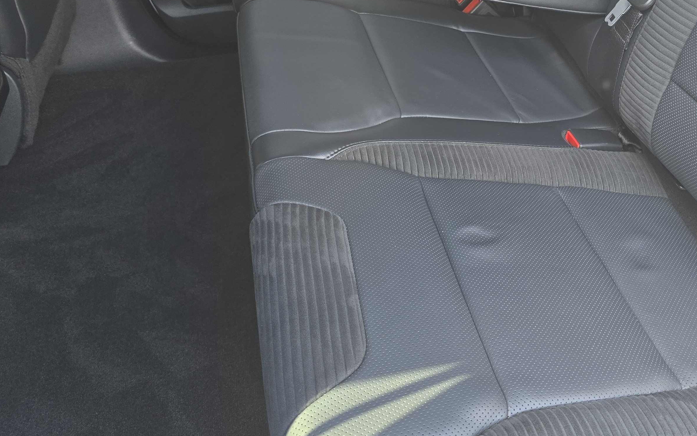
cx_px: 536
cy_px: 117
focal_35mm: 41
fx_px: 779
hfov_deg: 46.2
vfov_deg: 30.8
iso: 125
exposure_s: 1/180
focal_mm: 6.3
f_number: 1.7
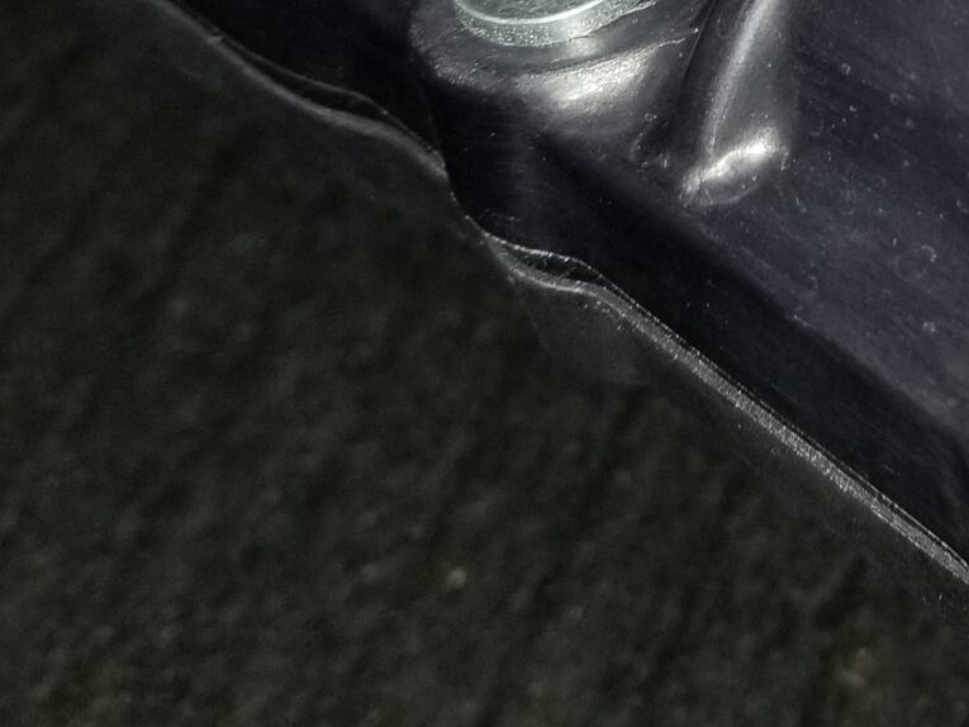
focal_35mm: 87
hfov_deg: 21.0
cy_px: -247
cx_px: 1165
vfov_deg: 16.0
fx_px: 2436
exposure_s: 1/55
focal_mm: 4.3
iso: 50
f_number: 1.7
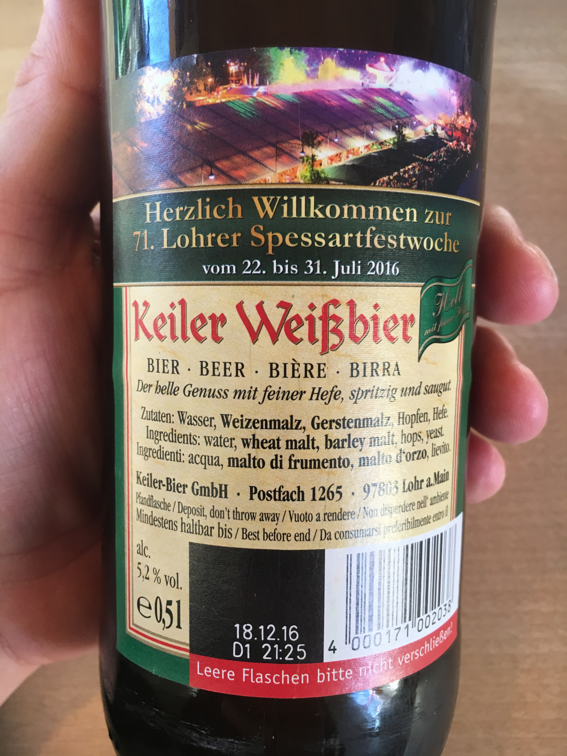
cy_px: 378
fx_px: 633
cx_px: 284
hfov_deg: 48.2
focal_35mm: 29
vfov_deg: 61.7
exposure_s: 1/33
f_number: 2.2
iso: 50
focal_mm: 4.15
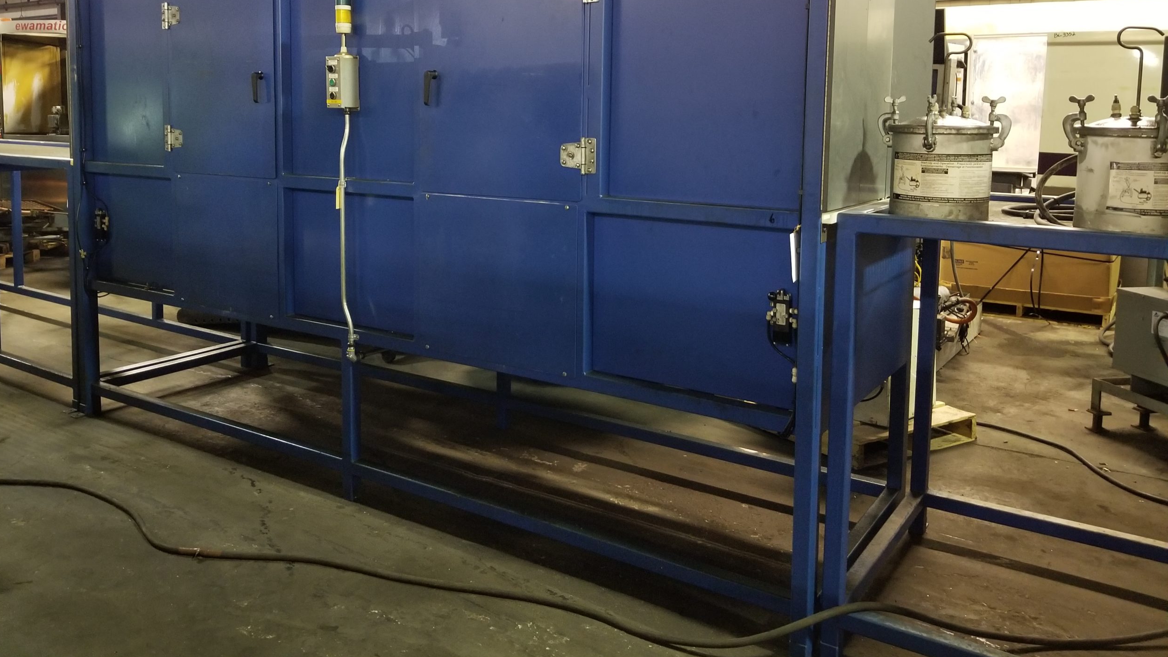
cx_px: 571
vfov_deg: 39.6
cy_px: 212
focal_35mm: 29
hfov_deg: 66.1
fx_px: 898
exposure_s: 1/10
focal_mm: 4.25
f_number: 1.7
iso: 320
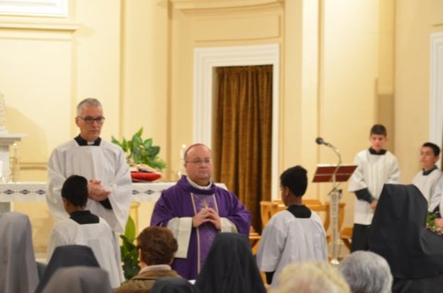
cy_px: 146
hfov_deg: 14.4
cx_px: 222
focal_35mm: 142
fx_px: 1750
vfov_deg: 9.6
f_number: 4
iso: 1600
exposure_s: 1/80
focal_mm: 95
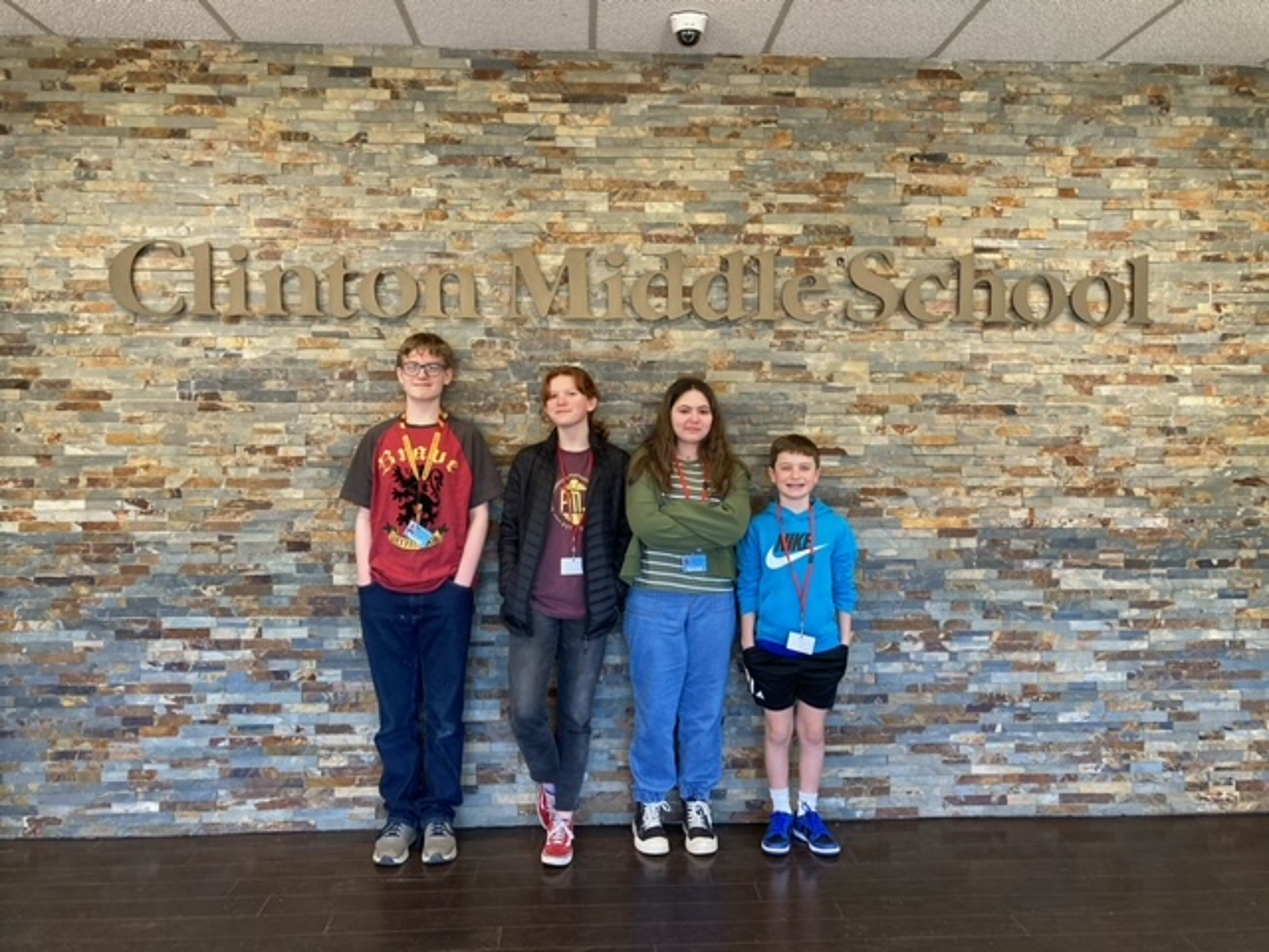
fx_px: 1026
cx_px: 634
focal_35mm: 28
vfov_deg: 49.7
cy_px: 476
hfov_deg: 63.4
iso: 125
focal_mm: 3.99
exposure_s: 1/60
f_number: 1.8
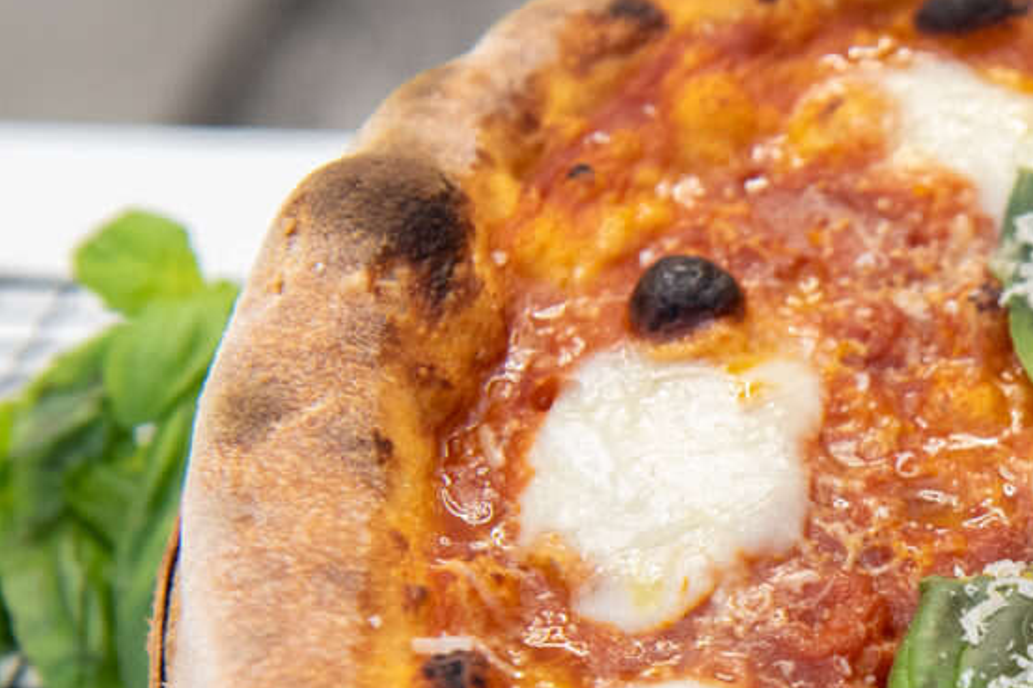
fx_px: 3184
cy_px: 652
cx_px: 1177
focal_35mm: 111
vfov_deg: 12.2
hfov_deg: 17.7
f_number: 4
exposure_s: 1/80
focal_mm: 40
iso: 1250
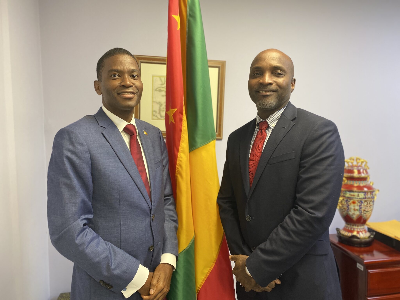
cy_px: 150
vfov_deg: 53.1
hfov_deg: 67.3
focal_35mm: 26
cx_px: 200
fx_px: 300
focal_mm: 4.25
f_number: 1.8
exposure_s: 1/50
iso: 125
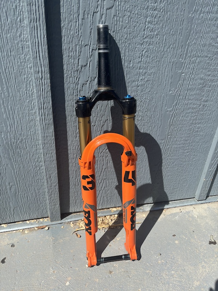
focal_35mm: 26
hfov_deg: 53.1
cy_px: 146
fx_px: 218
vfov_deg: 67.3
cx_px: 109
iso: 50
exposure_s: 1/3413
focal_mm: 5.96
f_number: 1.6
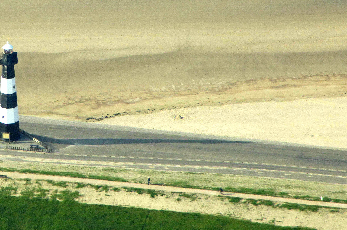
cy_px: 32
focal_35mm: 391
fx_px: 3764
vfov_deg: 3.5
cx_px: 24
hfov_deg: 5.3
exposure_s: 1/1000
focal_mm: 120
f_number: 7.1
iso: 400
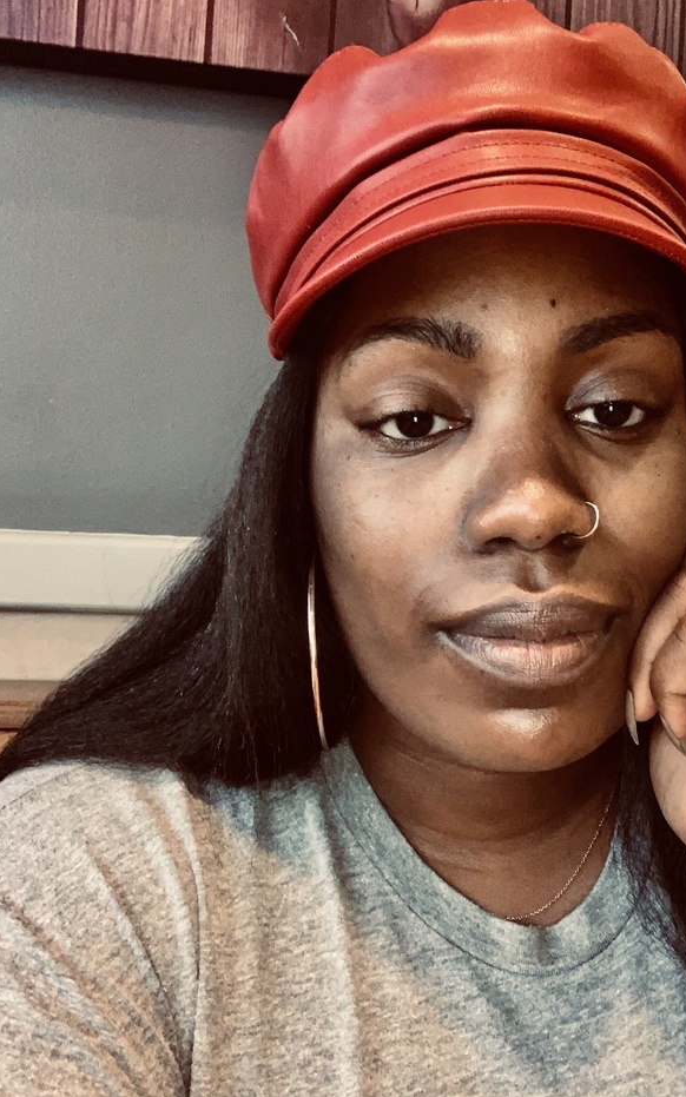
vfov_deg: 56.7
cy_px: 548
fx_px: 1017
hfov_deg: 37.2
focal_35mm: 34
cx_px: 408
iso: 250
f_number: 2.2
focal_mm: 2.87
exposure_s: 1/30
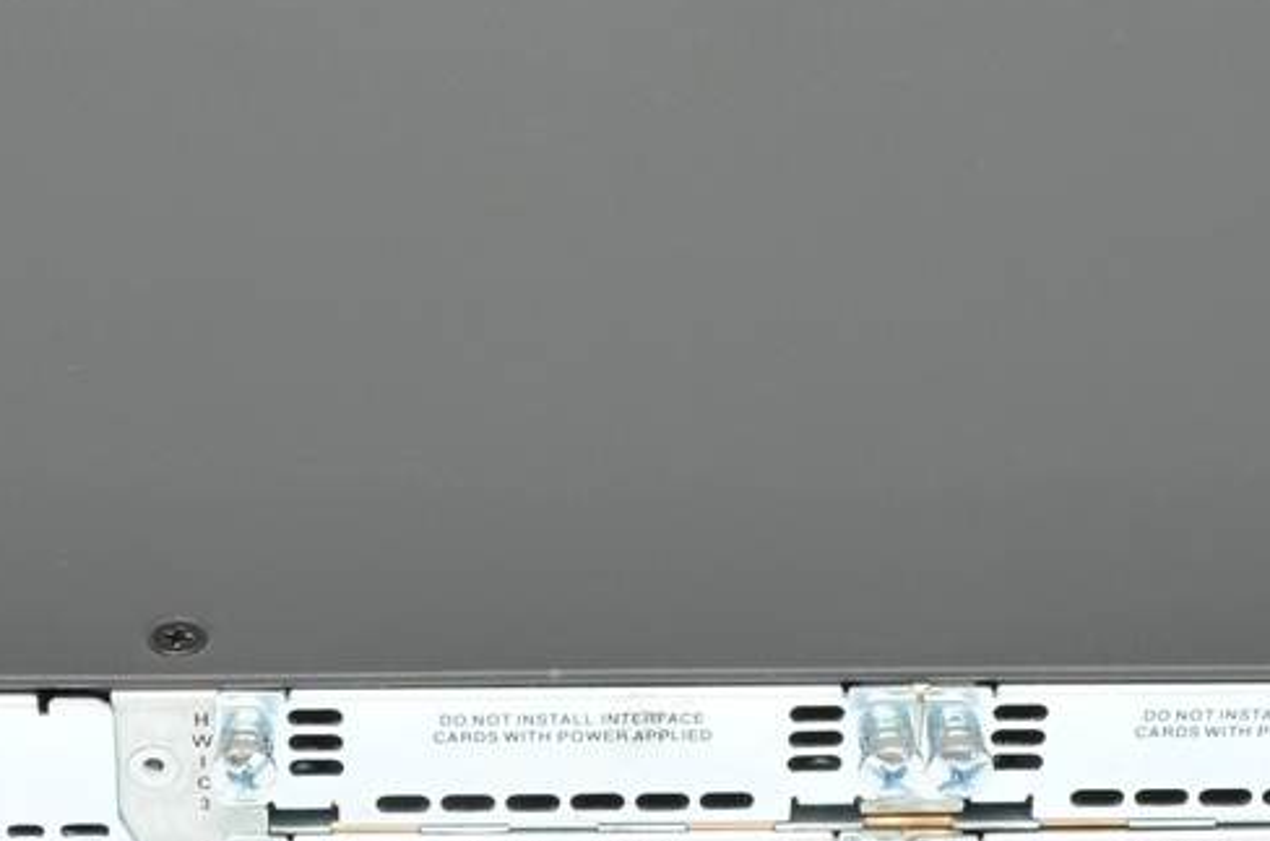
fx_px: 4153
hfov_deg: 17.3
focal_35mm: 118
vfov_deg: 11.5
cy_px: 262
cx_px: 442
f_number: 14
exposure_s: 1
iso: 100
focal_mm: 24
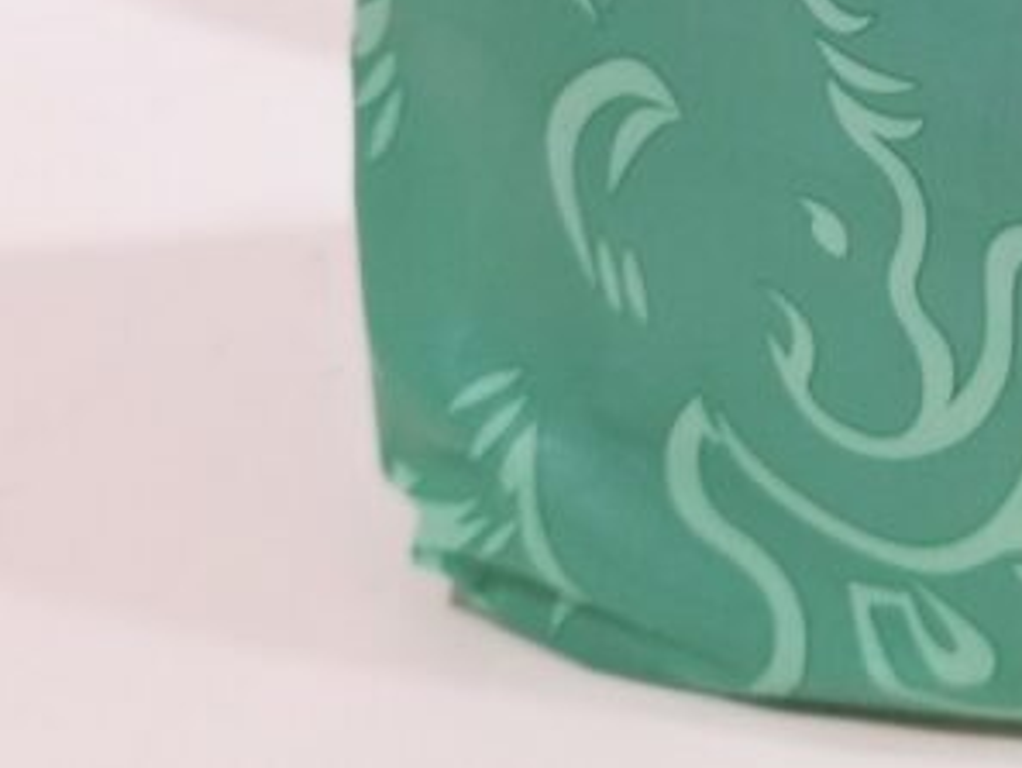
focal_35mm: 84
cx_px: 1142
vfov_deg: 15.9
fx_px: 2481
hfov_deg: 21.9
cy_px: -427
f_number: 1.7
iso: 200
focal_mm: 4.3
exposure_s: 1/30
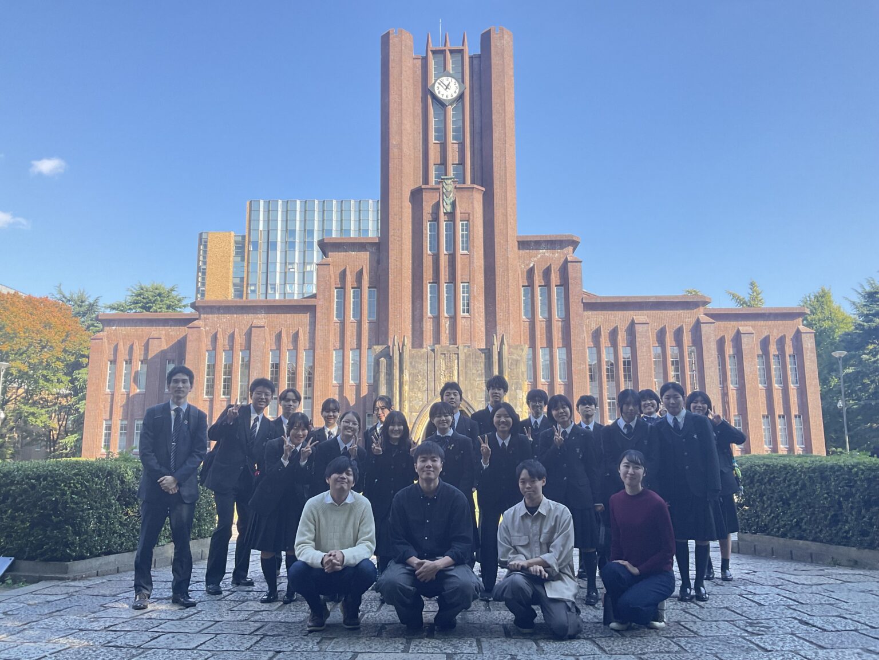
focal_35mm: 29
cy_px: 330
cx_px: 440
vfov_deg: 48.2
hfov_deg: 61.7
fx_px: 736
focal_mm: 3
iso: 16
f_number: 1.8
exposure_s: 1/425
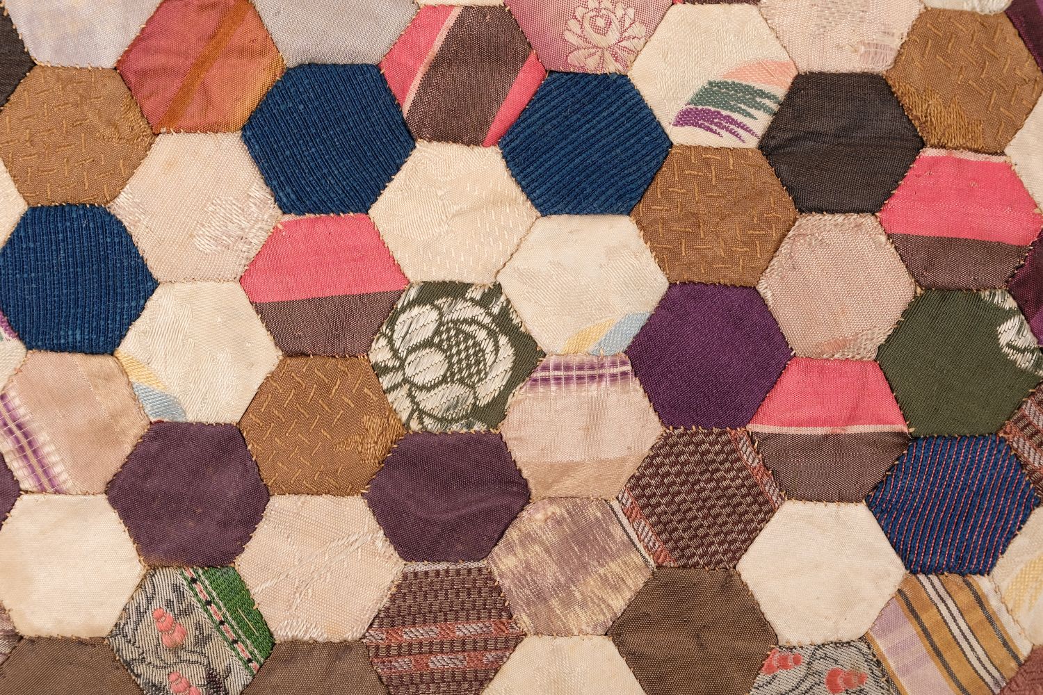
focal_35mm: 83
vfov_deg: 16.5
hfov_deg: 24.5
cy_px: 348
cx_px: 522
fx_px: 2405
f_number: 7.1
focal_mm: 55
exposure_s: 1/125
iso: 200
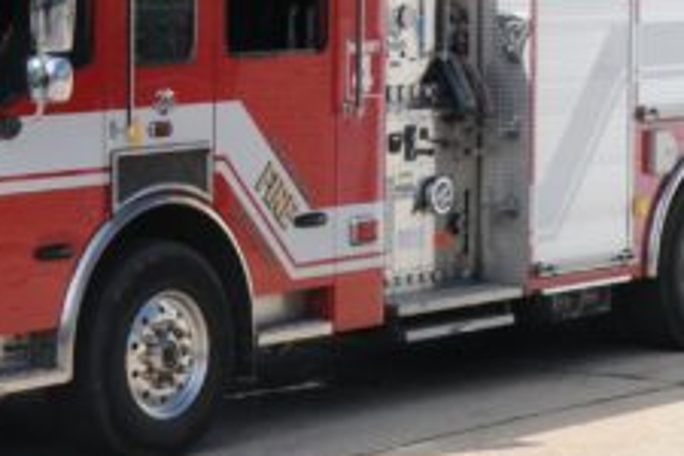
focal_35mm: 164
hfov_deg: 12.5
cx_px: 562
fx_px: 3116
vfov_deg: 8.3
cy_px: -21
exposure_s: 1/250
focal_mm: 24
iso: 500
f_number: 9
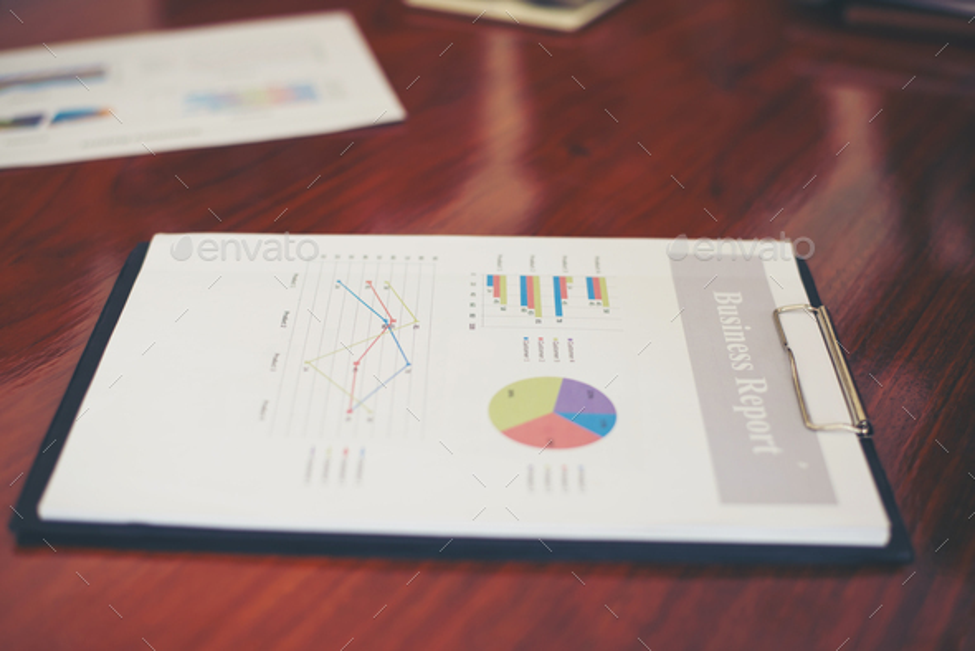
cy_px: 326
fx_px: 1355
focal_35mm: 50
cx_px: 488
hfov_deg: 39.6
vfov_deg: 27.0
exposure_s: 1/200
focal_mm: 50
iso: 320
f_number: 2.5
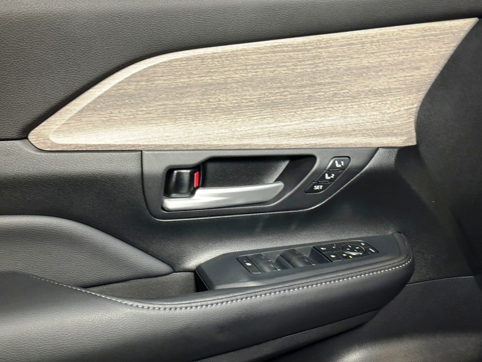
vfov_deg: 30.3
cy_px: 181
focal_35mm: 48
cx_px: 241
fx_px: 668
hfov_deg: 39.7
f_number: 1.78
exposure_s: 1/40
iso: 320
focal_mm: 6.86
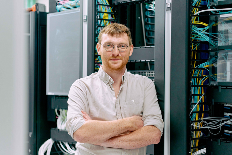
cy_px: 78
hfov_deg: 23.9
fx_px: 548
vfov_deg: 16.1
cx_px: 116
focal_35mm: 85
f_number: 2.8
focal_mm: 85
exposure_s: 1/125
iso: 400
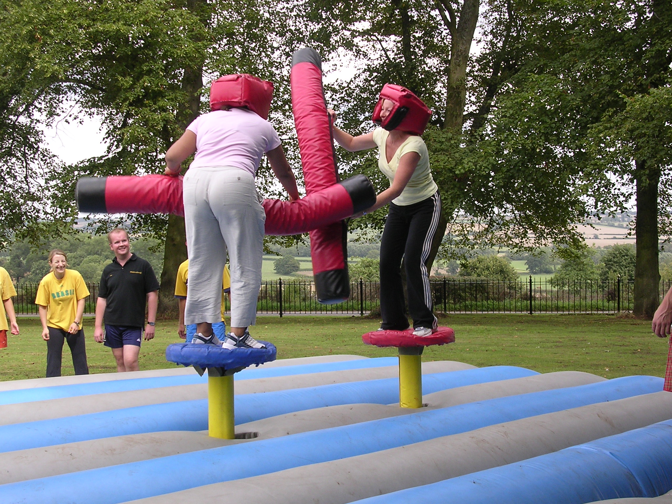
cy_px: 252
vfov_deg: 27.5
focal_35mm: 53
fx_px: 1029
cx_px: 336
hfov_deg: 36.2
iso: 100
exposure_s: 1/251
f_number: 3.2
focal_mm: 8
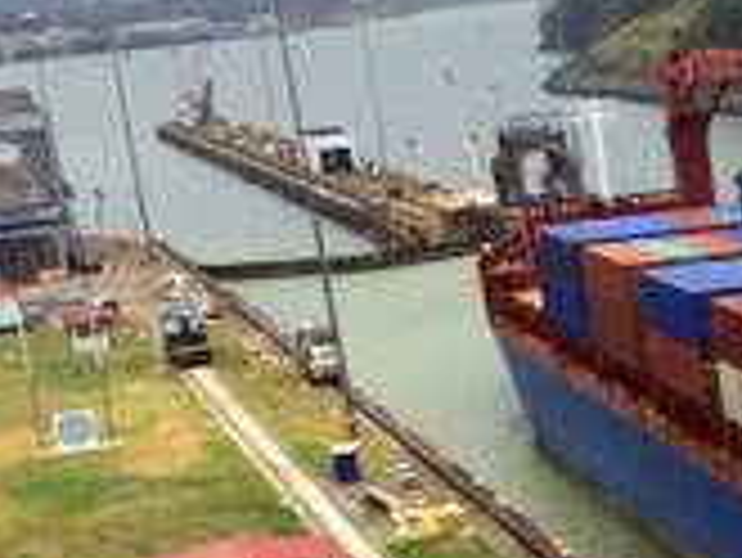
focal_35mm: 121
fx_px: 2596
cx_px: 1255
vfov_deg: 12.0
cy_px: 639
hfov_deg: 14.6
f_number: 2.2
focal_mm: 4.15
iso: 32
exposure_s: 1/2283
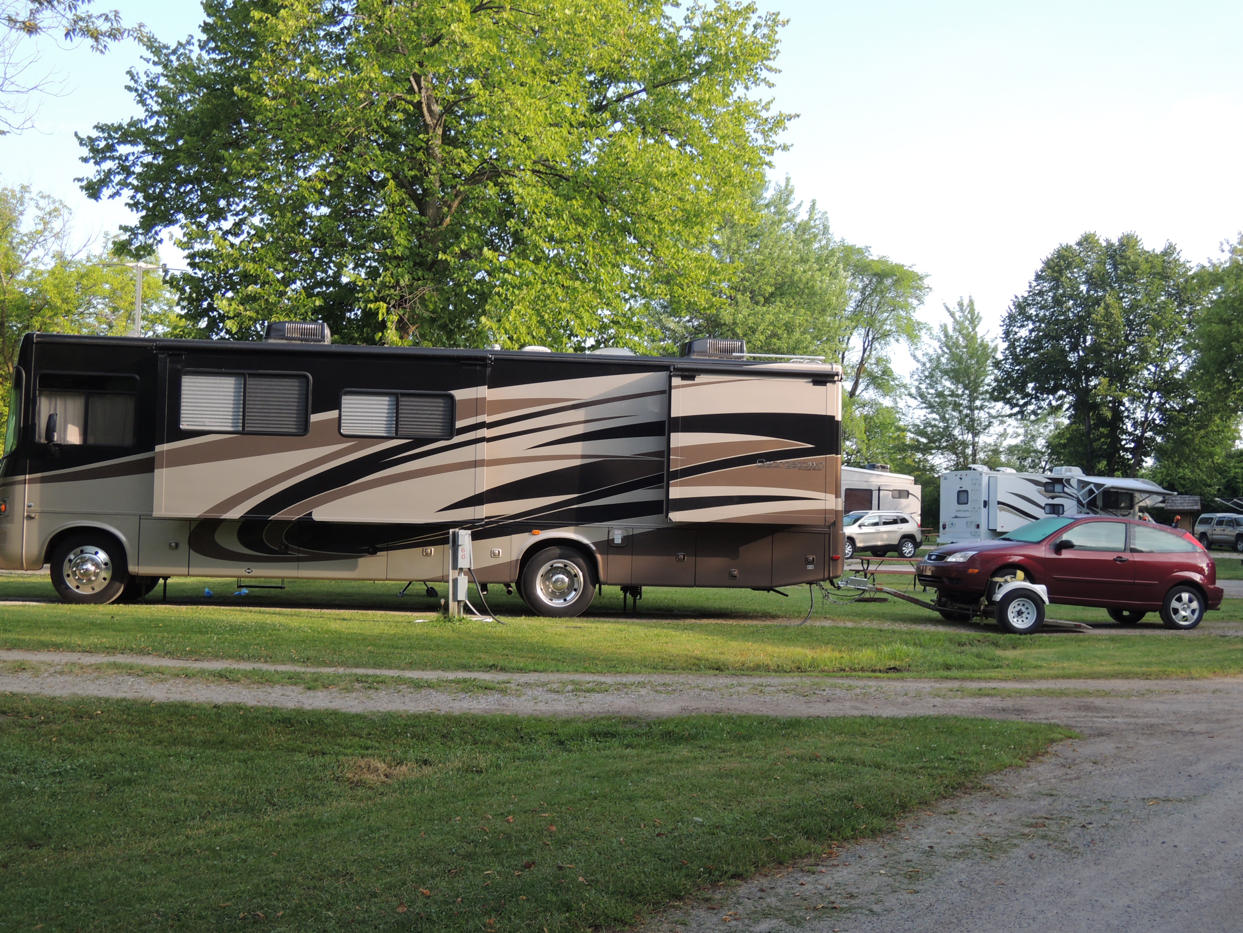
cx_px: 622
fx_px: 1436
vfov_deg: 36.0
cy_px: 466
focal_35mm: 40
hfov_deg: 46.8
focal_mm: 7.2
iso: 100
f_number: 3.3
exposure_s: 1/200
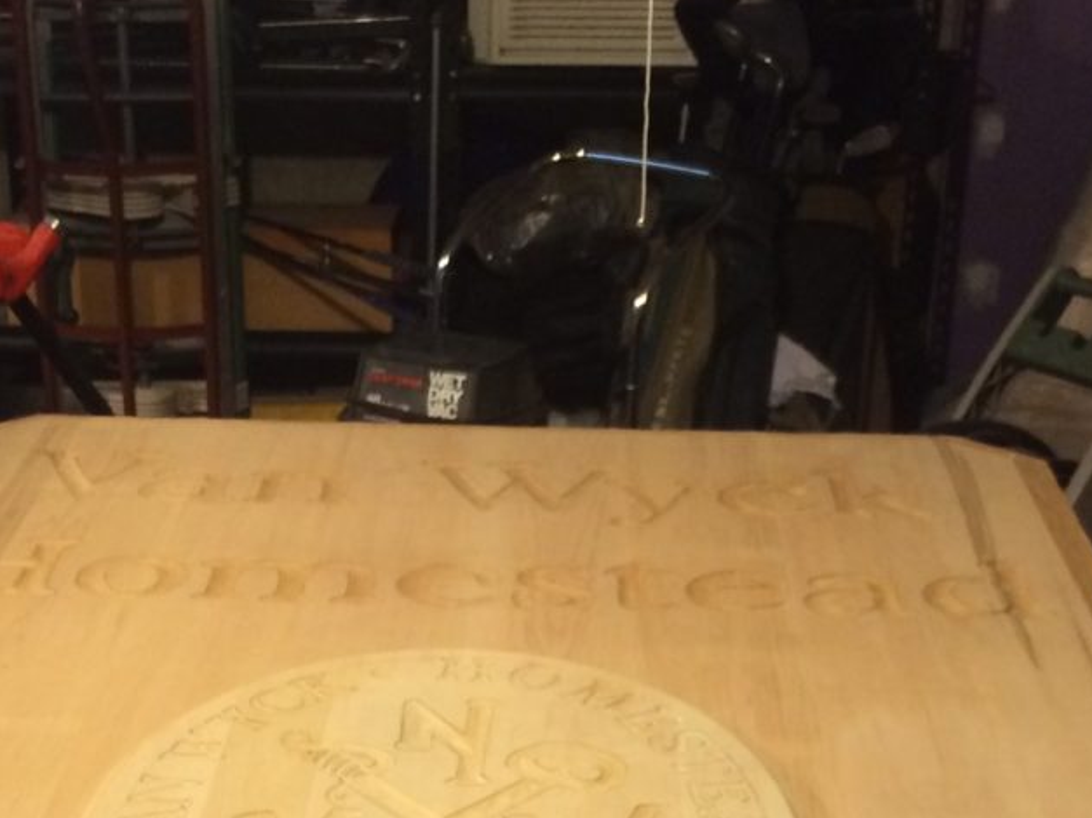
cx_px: 430
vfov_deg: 19.3
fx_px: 2334
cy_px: 821
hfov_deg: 26.3
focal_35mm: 74
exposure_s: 1/30
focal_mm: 4.15
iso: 160
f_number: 2.2
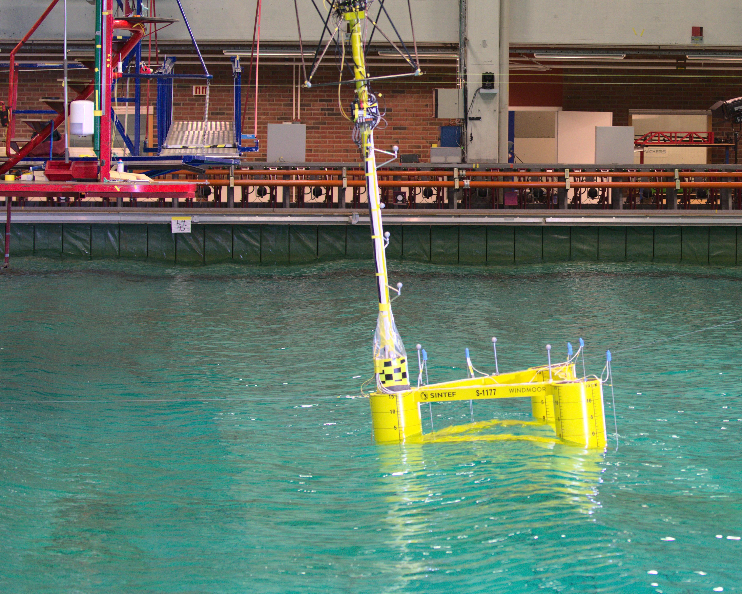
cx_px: 566
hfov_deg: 13.1
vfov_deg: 10.5
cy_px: 221
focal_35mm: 147
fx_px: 3228
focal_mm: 78
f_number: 2.8
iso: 1600
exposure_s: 1/160
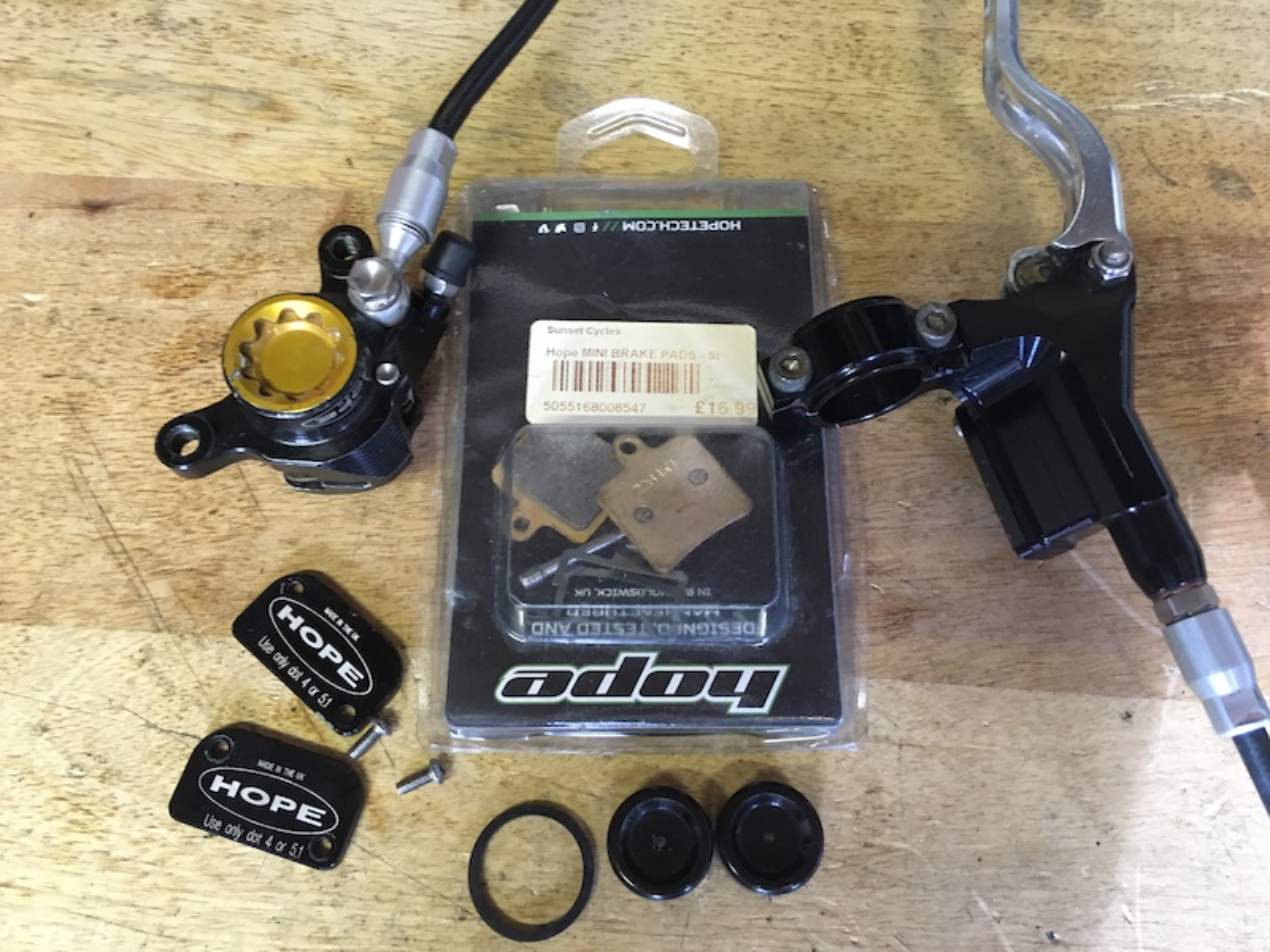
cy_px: 476
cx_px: 635
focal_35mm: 29
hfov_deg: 61.7
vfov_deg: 48.2
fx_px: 1064
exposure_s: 1/25
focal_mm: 4.15
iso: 200
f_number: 2.2
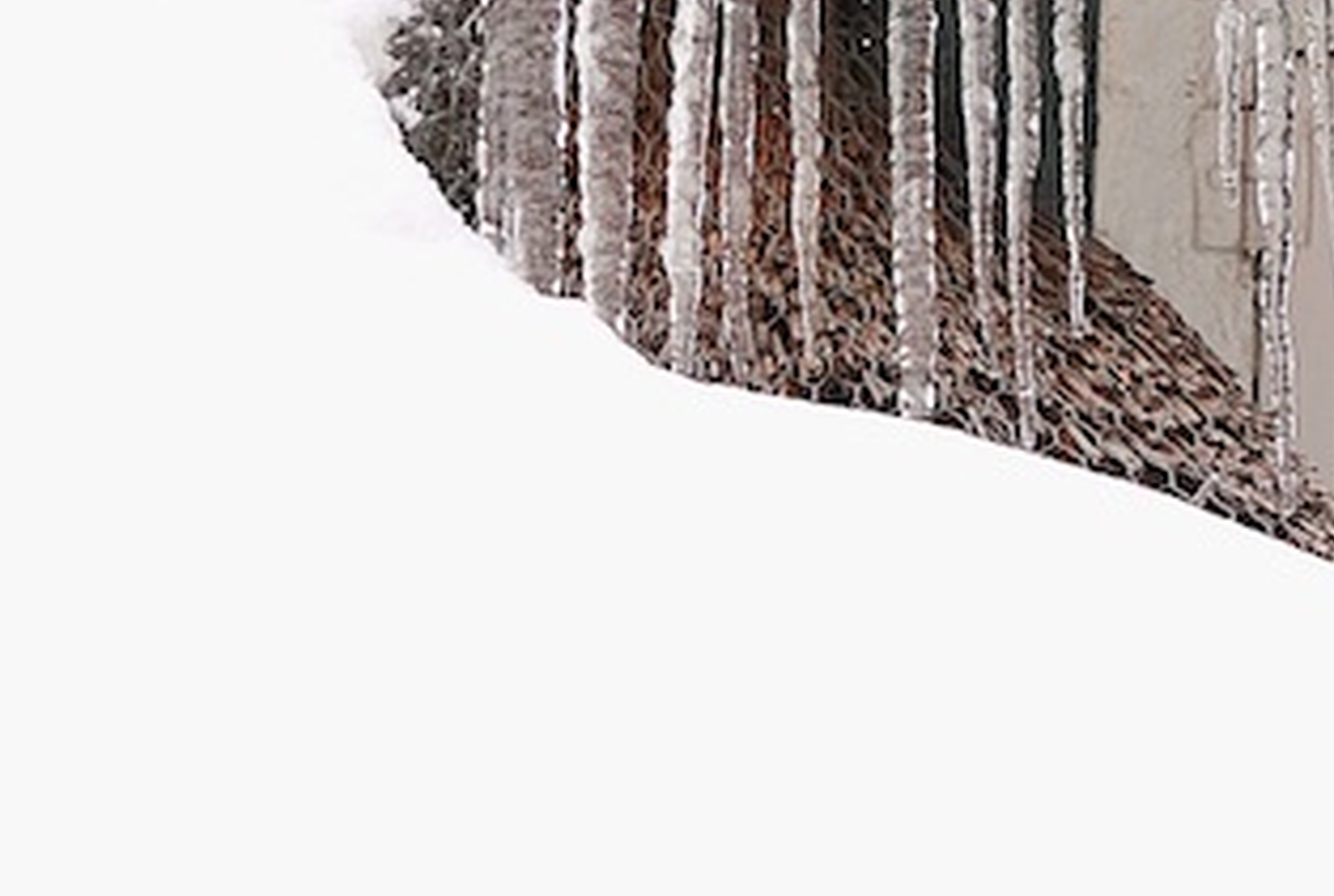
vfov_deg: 2.5
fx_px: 20615
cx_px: 1912
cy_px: 582
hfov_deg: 3.7
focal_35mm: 555
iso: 320
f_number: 4.5
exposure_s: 1/400
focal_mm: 170
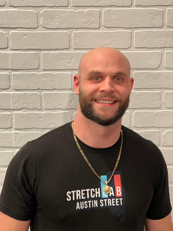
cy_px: 116
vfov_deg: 25.3
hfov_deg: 19.1
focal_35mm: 77
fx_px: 513
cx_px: 86
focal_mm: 9
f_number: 2.8
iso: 320
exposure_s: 1/24
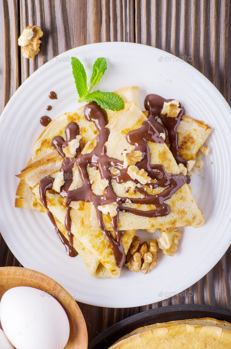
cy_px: 174
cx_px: 116
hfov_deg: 8.3
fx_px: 1595
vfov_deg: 12.5
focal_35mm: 165
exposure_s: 1/250
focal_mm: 110
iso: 100
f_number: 5.6
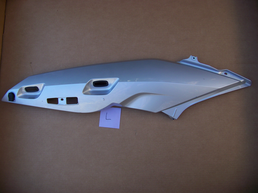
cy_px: 96
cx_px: 129
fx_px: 268
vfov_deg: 39.7
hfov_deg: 51.4
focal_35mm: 36
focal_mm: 5.85
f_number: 2.8
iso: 64
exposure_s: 1/100
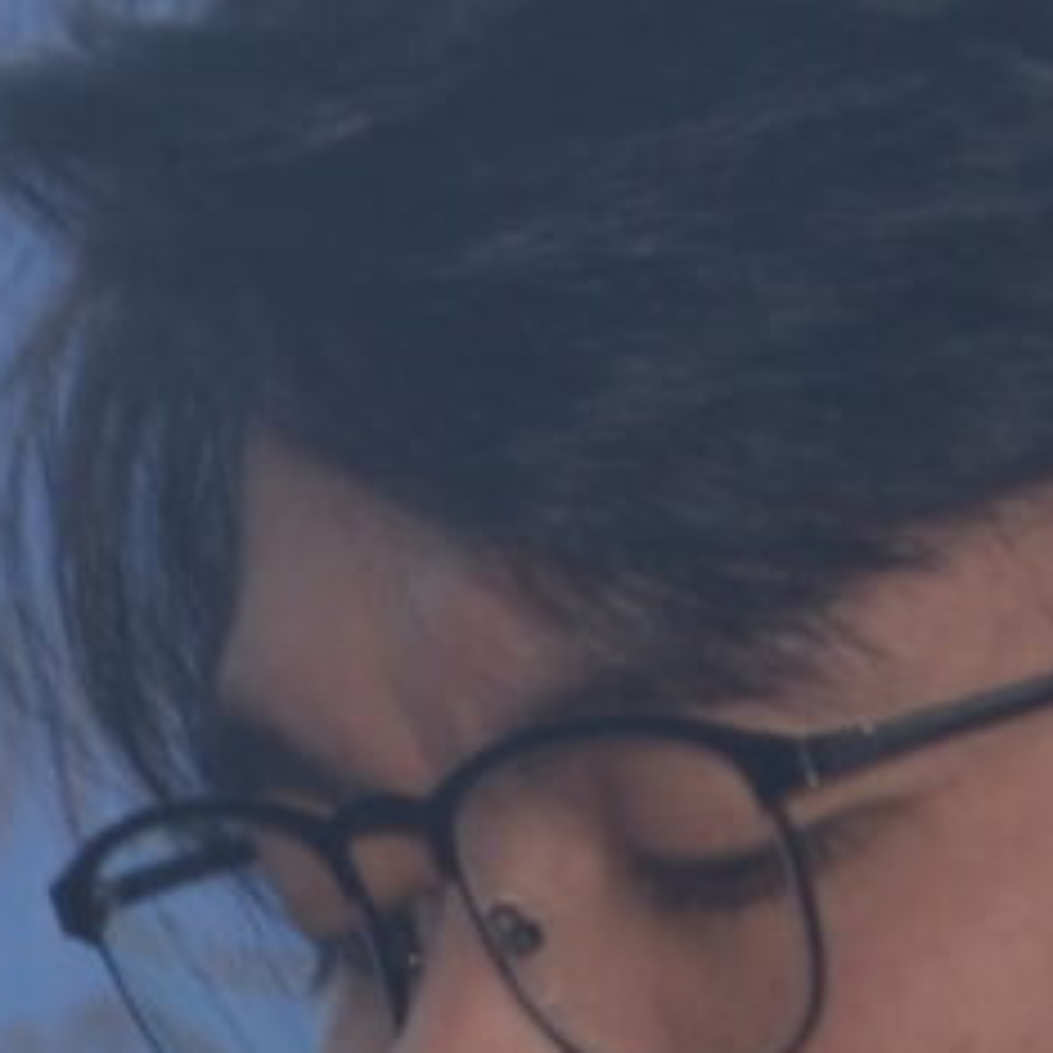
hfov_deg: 2.9
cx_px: 806
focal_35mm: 615
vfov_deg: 2.8
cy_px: 1303
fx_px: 21156
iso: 100
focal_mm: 55
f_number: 5.6
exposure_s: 1/125
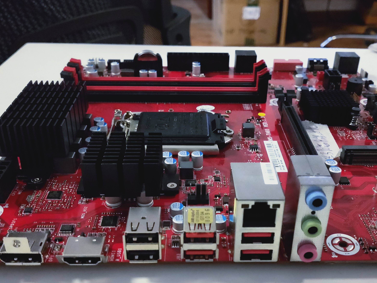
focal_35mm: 34
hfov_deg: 53.9
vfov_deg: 41.7
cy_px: 165
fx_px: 370
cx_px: 206
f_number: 1.7
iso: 519
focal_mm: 3.99
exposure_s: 1/25
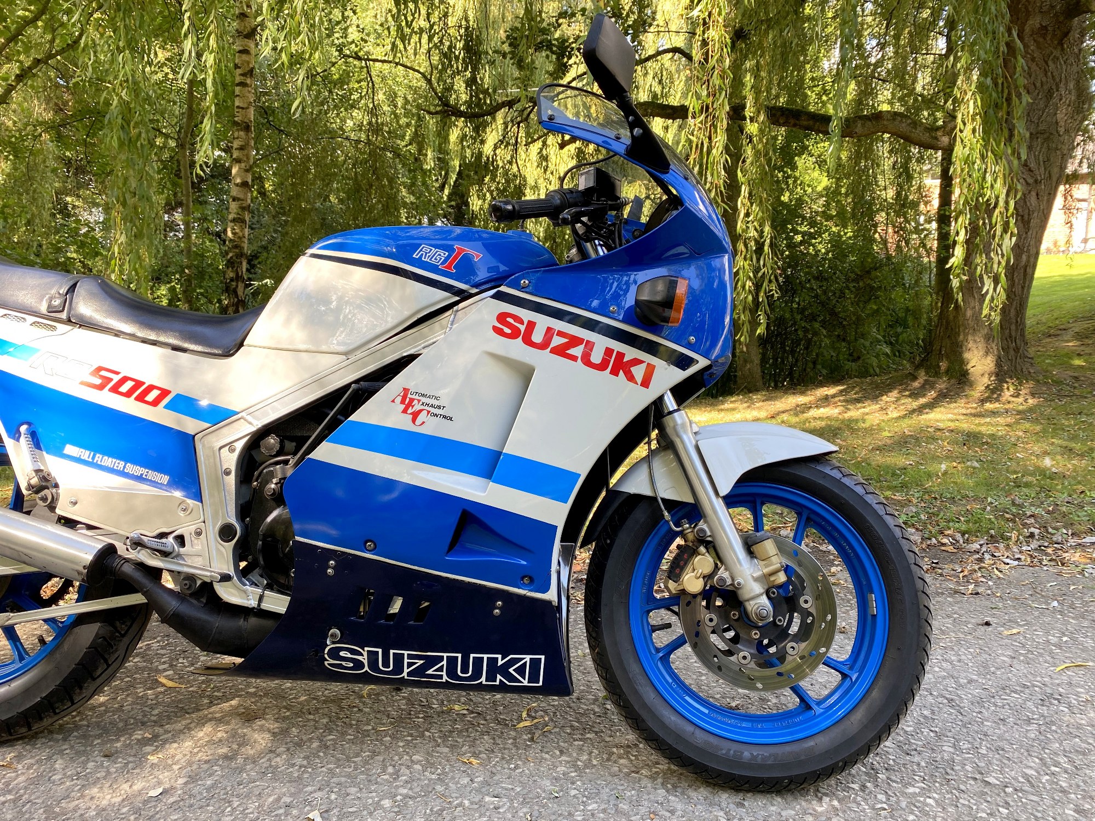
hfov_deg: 67.3
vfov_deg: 53.0
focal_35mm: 26
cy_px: 410
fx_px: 822
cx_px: 548
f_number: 1.8
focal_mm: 4.25
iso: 32
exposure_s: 1/122
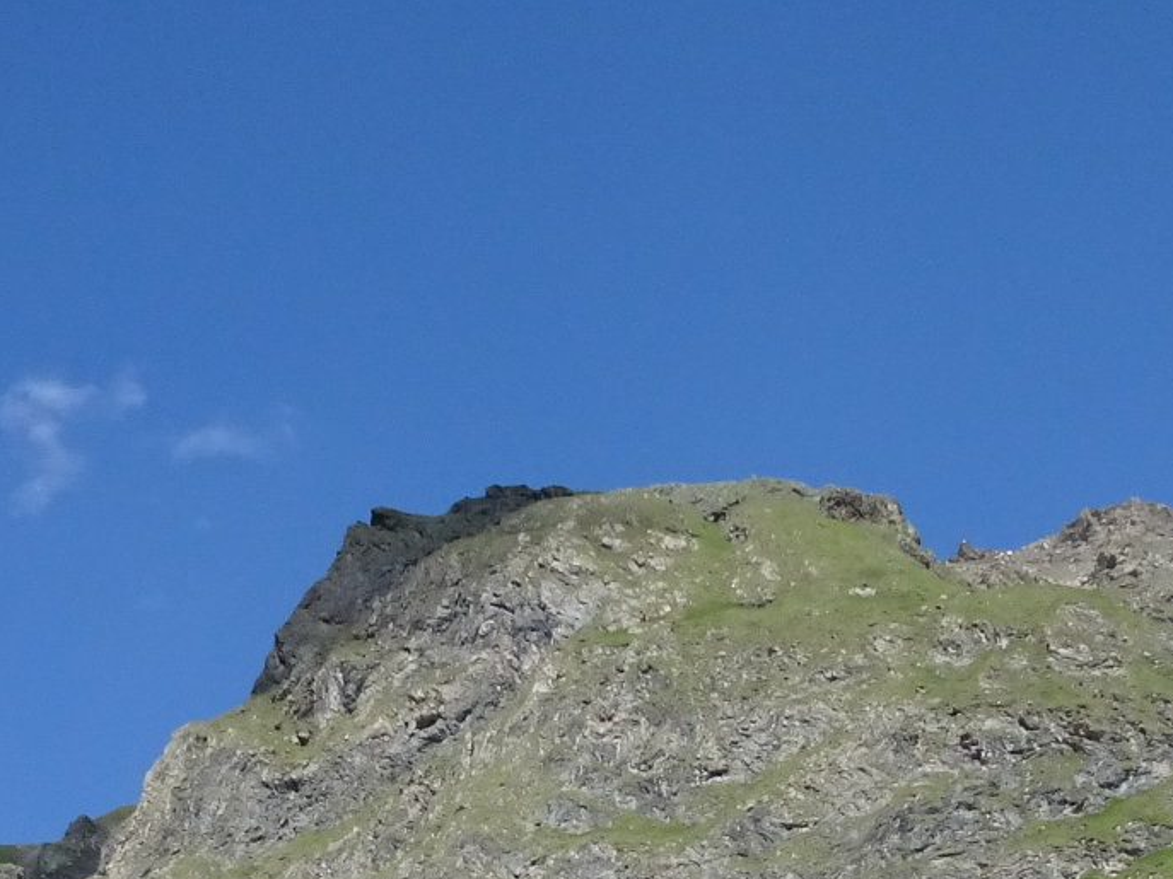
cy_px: 1383
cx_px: 579
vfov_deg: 14.4
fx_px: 3219
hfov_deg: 20.7
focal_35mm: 95
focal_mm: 4.92
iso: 160
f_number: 3.5
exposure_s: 1/1250
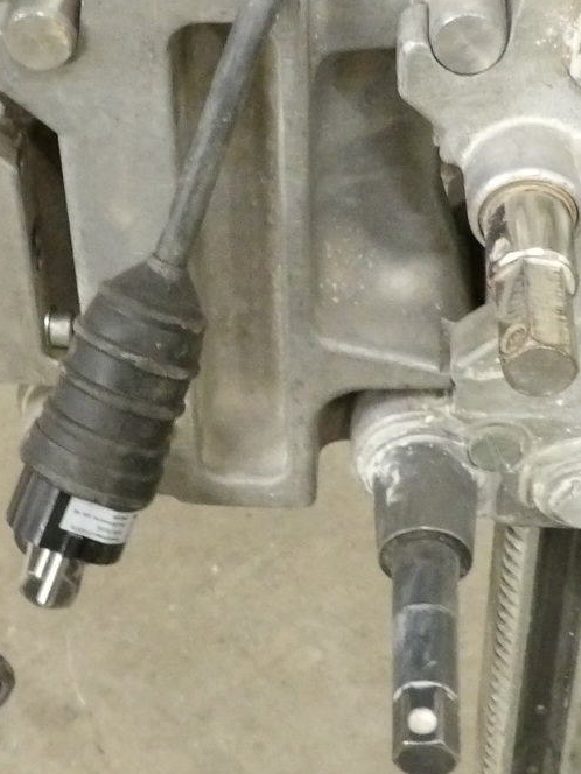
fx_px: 1656
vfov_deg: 26.1
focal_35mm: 74
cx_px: 160
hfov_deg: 19.8
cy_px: 231
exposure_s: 1/13
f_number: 3.2
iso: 800
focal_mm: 4.3
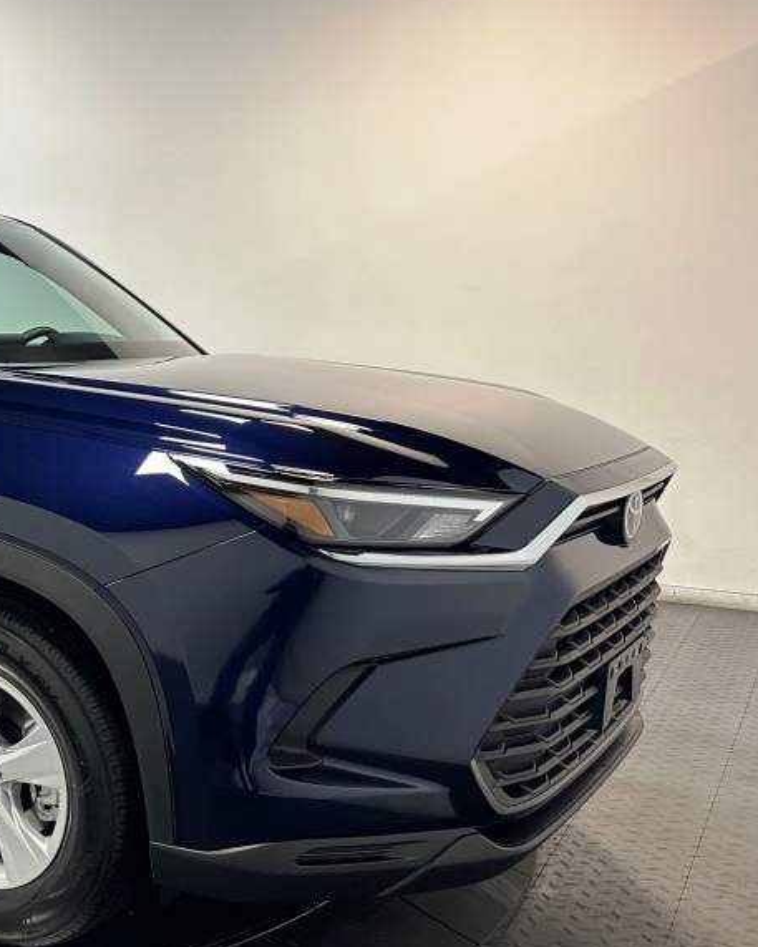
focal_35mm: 42
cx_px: -50
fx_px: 1177
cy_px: 585
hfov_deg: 32.0
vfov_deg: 43.5
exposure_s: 1/60
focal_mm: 6.86
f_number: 1.78
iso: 320
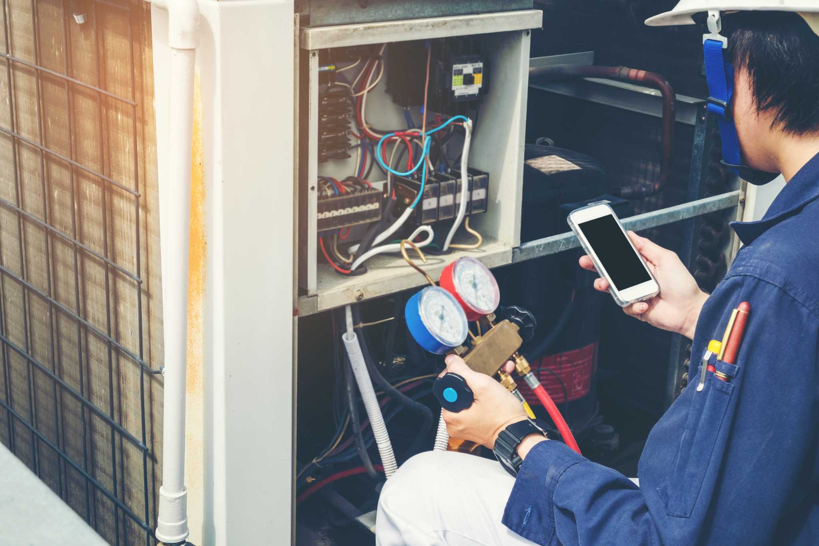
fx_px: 1160
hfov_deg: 38.9
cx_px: 410
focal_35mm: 51
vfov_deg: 26.5
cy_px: 273
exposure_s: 1/400
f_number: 10
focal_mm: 34.3
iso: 200
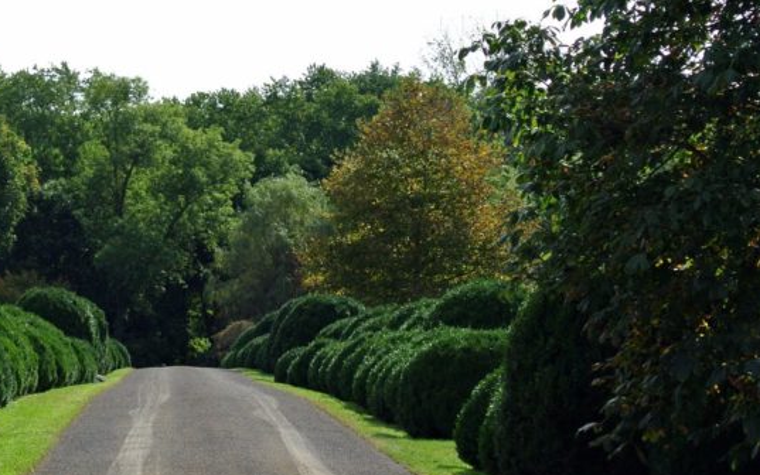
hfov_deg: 14.5
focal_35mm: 144
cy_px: 211
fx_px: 2984
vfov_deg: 9.1
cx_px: 207
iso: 100
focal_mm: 27.6
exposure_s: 1/320
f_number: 5.6
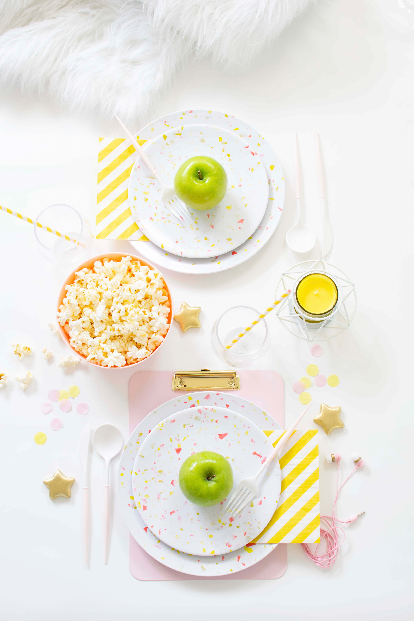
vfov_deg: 37.9
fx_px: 906
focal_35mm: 52
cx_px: 207
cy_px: 310
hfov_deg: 25.8
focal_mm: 35
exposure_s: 1/50
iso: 200
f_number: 4
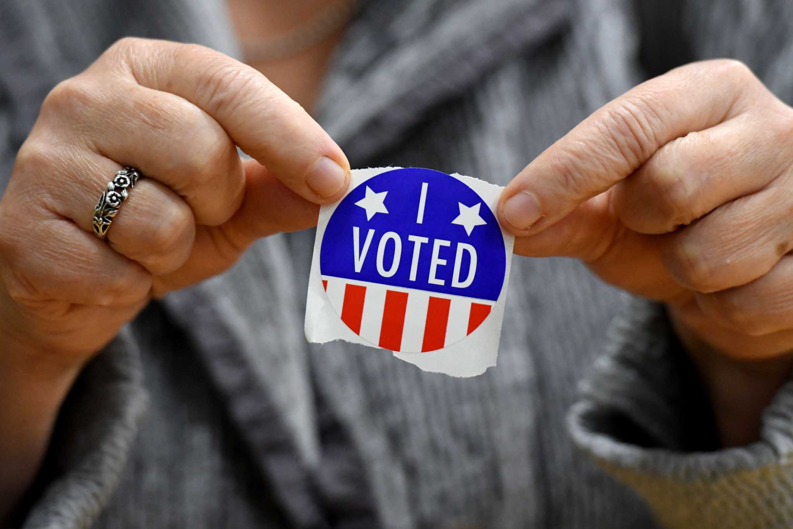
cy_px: 264
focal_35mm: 300
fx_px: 6607
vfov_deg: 4.6
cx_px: 396
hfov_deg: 6.9
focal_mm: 200
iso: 5000
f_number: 3.2
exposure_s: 1/400
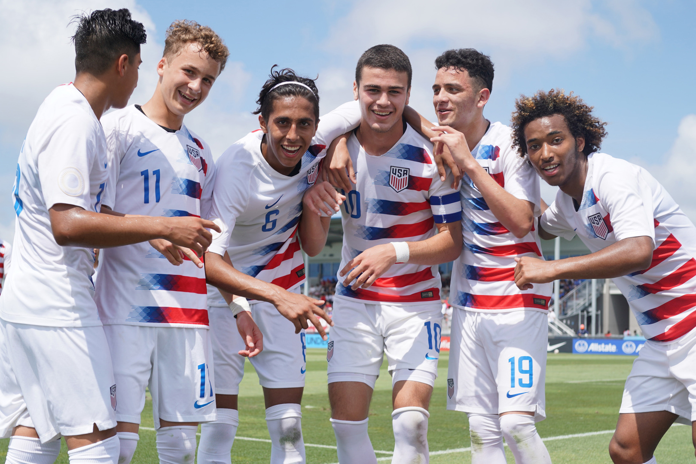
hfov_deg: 39.6
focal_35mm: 50
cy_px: 232
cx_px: 348
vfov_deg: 27.0
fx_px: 967
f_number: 5.6
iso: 100
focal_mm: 50
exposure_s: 1/400
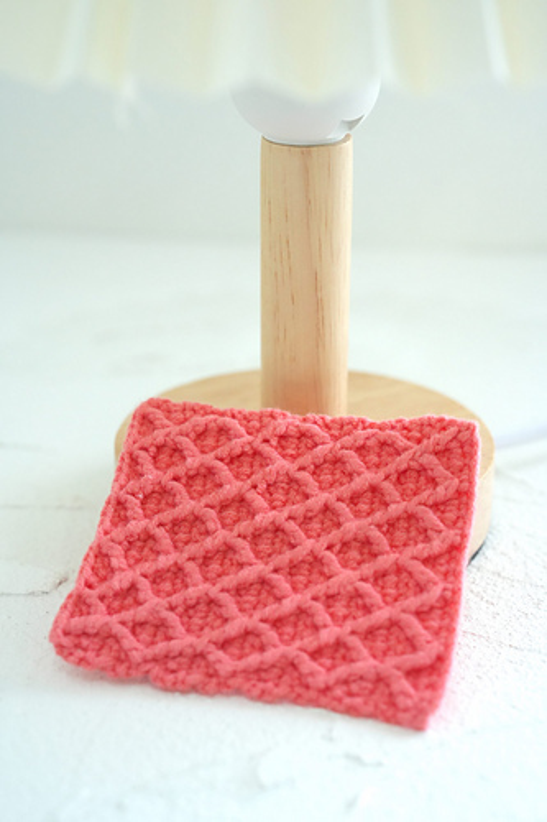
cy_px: 411
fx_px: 1596
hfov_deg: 19.4
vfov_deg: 28.9
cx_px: 274
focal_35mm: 70
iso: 3200
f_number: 6.3
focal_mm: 70
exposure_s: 1/400
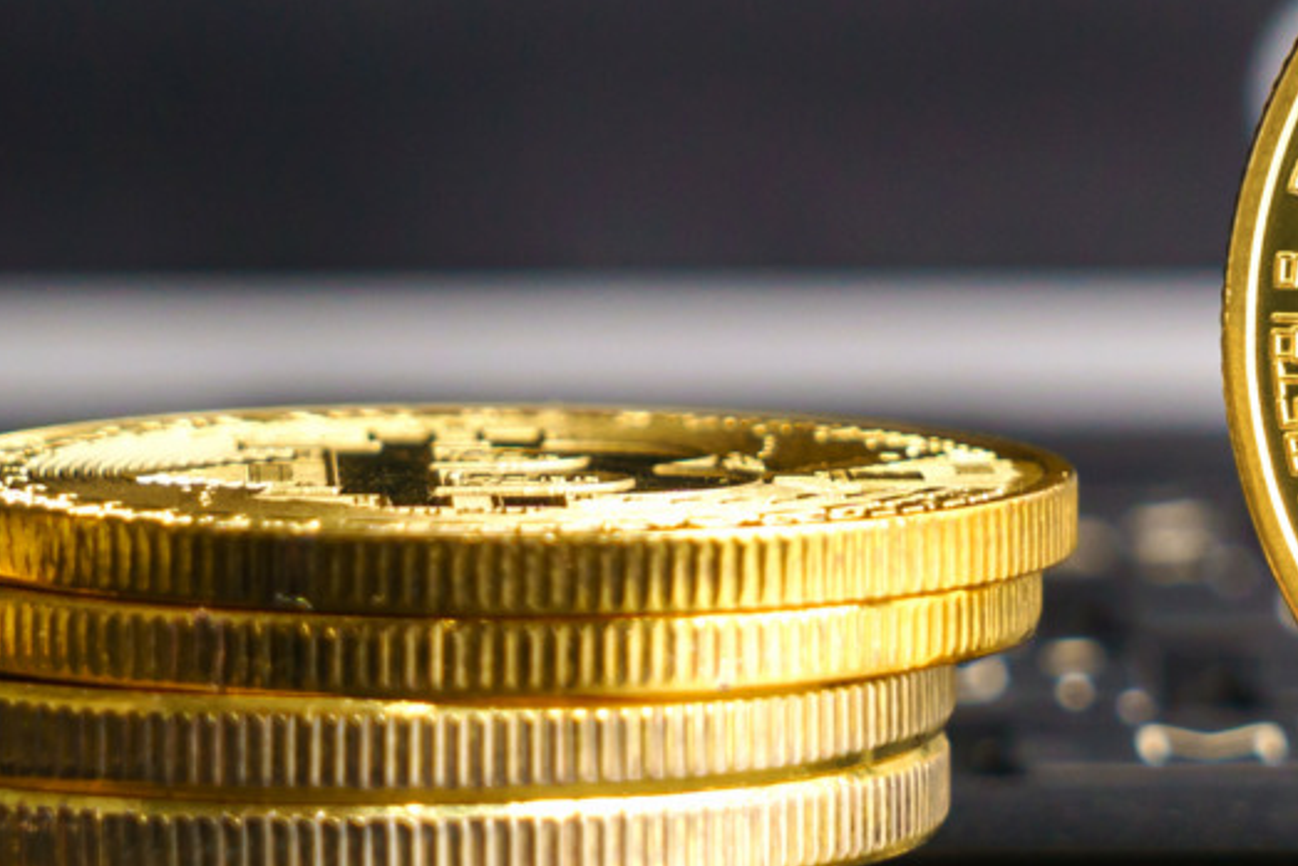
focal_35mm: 329
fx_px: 11865
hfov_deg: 6.3
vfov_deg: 4.2
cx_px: 484
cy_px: -319
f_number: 8
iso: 200
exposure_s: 1/60
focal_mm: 84
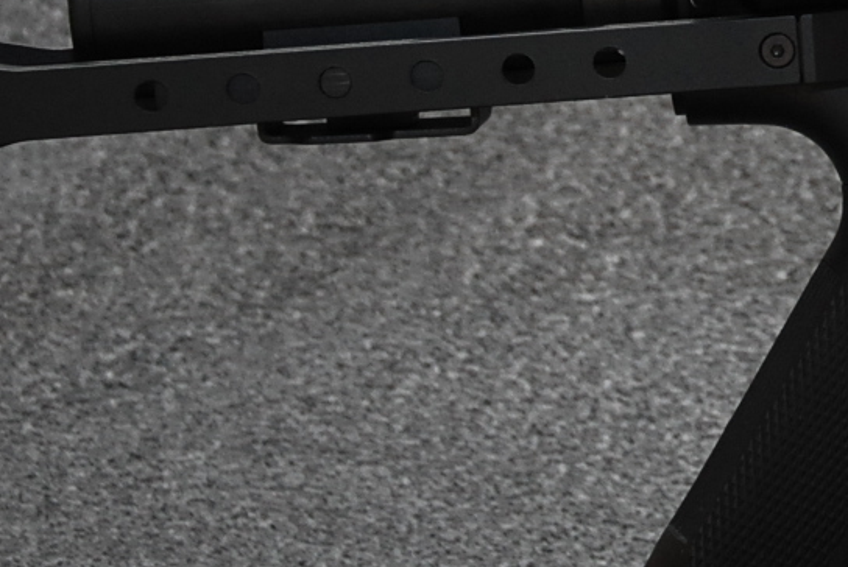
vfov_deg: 5.1
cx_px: 1122
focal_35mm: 267
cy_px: -160
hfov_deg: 7.6
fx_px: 6296
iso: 560
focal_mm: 50
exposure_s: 1/60
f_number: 5
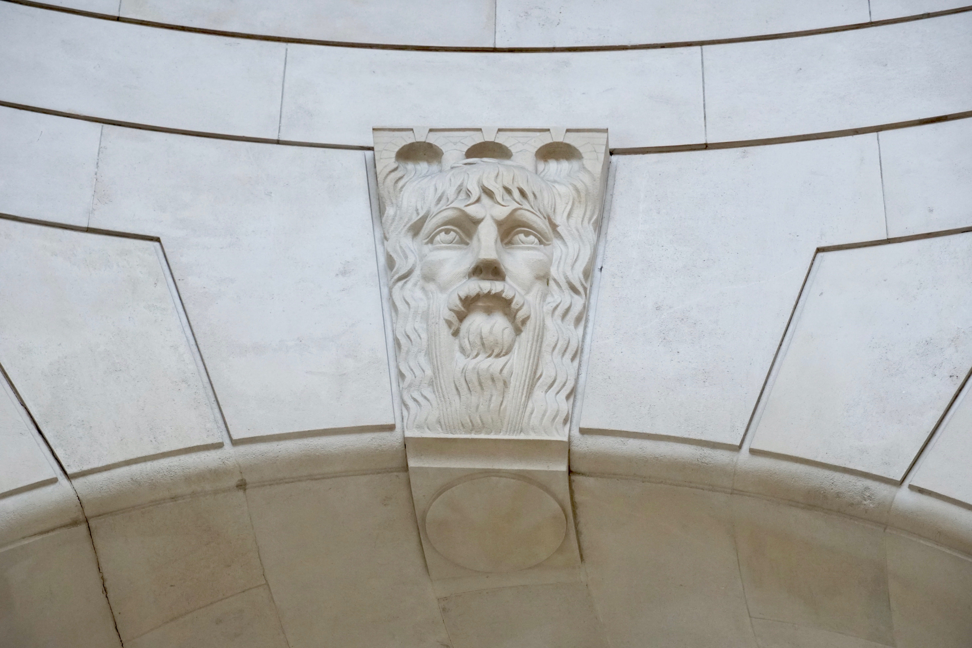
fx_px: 2997
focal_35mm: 111
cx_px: 486
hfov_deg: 18.4
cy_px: 324
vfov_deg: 12.3
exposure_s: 1/160
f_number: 5.6
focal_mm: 74
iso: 1250
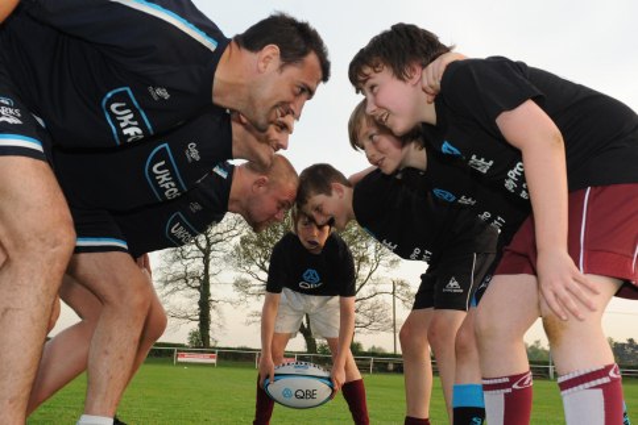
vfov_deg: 41.1
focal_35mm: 32
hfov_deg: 58.7
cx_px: 319
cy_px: 212
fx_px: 567
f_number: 6.3
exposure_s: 1/160
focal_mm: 32
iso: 500
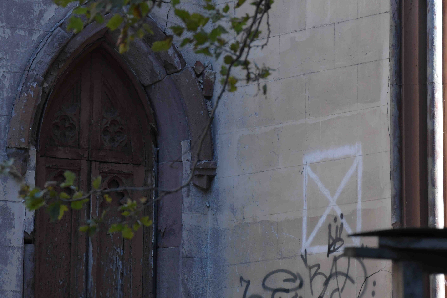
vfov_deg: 3.6
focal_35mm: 386
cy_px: 124
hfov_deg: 5.3
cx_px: 161
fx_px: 4792
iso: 1800
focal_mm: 200
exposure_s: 1/800
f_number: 7.1
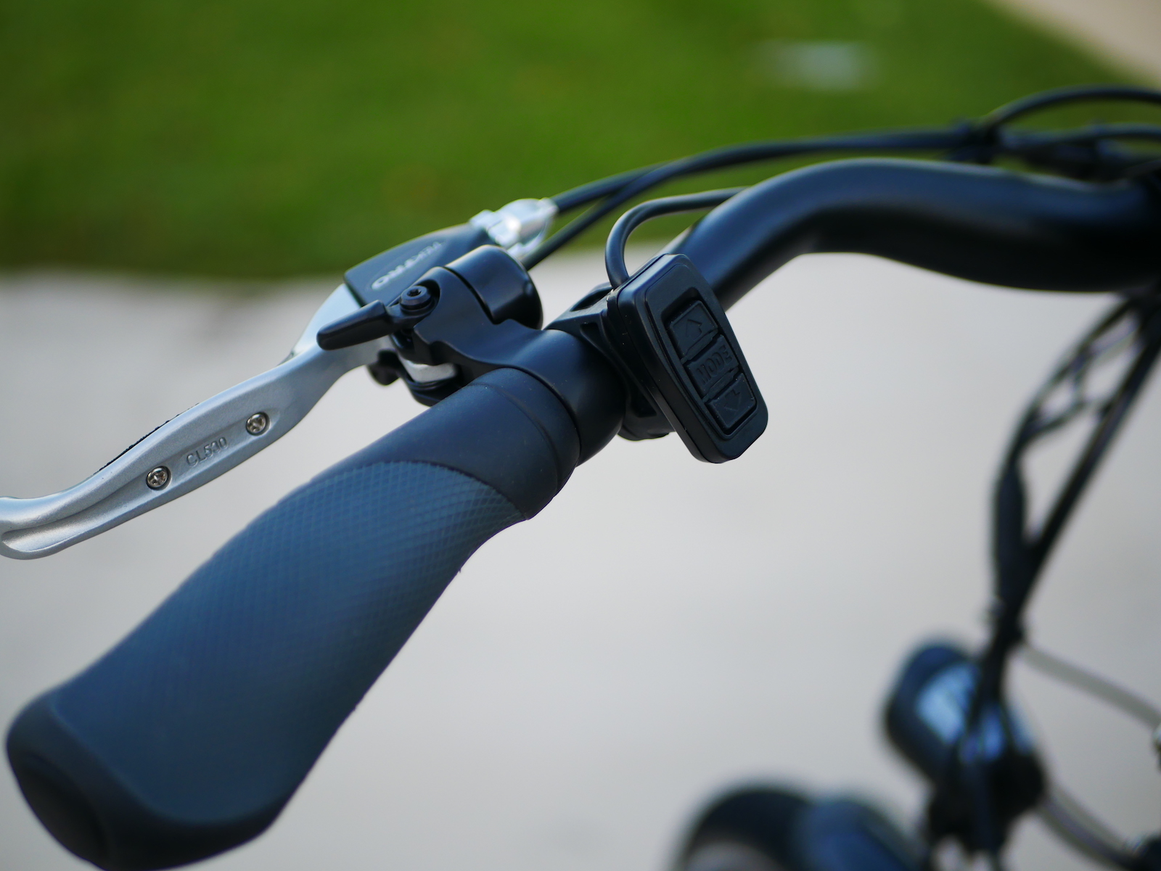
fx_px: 1677
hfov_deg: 38.2
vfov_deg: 29.1
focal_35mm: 50
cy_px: 436
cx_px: 580
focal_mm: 25
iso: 200
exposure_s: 1/640
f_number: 1.7
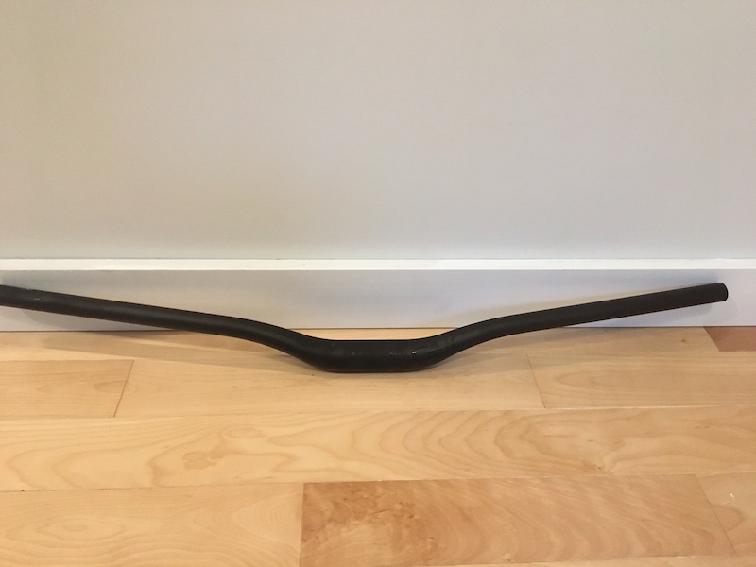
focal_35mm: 29
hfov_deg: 61.7
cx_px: 378
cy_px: 284
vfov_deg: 48.2
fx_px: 633
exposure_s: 1/30
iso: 250
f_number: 2.2
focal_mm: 4.15
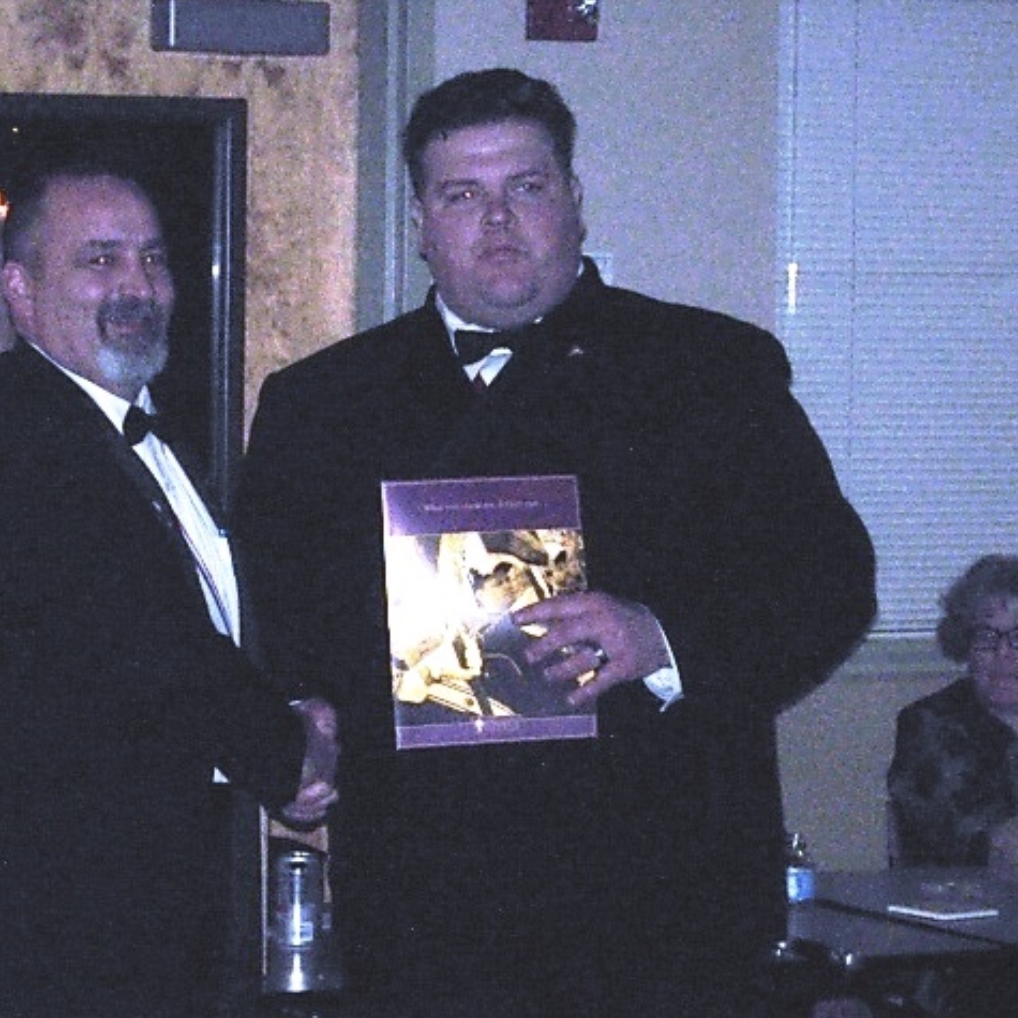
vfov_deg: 11.6
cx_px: 339
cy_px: 510
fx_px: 4991
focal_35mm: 150
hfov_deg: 11.6
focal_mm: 26.3
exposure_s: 1/362
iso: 200
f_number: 5.3
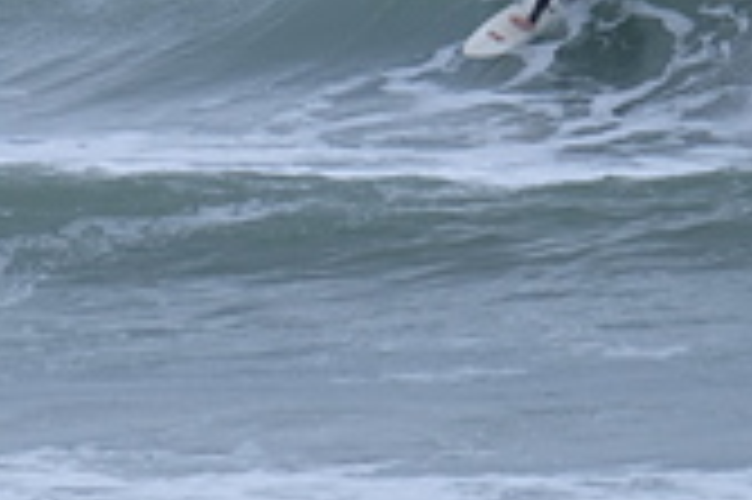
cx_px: 185
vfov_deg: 1.3
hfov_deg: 2.0
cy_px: -164
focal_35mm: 1031
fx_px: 21515
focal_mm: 230
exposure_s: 1/1250
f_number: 6.7
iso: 400
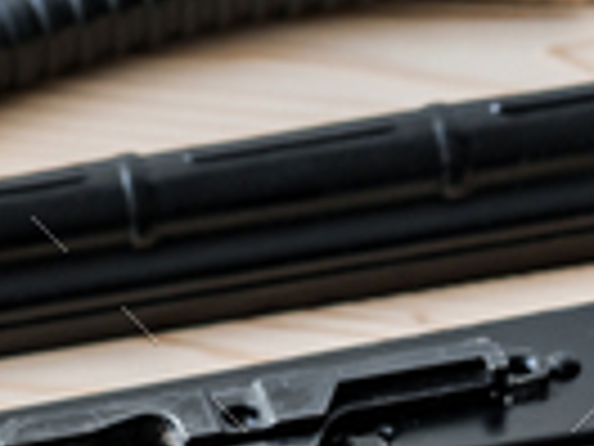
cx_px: -288
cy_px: 804
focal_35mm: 237
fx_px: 4067
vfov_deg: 6.1
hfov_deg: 8.2
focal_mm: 55
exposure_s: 1/125
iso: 400
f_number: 5
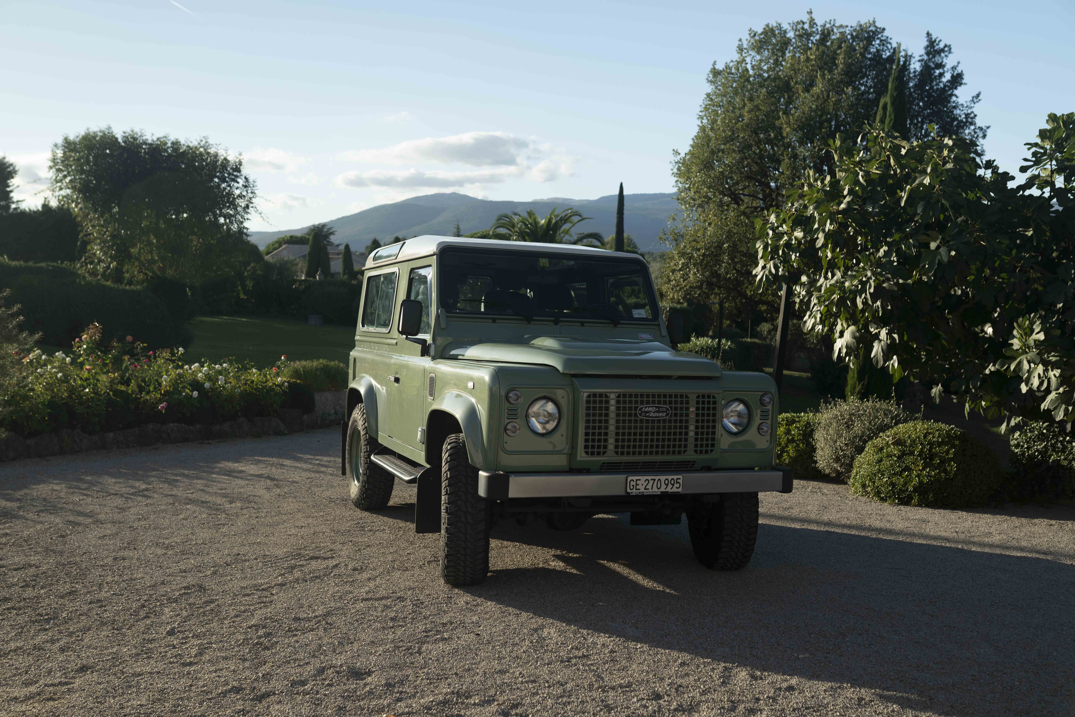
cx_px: 538
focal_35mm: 35
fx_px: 1045
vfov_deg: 37.9
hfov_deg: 54.4
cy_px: 358
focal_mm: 35
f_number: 4.5
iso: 200
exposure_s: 1/125
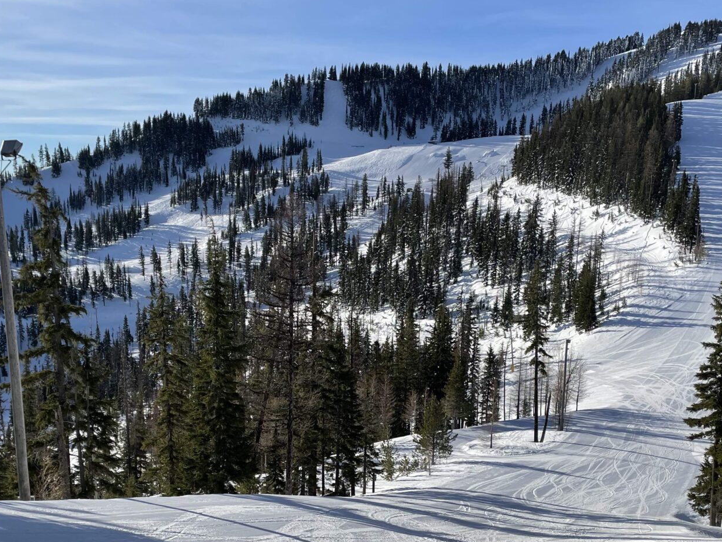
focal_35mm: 43
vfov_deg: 32.9
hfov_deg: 43.8
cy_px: 410
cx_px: 357
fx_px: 897
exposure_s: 1/5814
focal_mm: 4.2
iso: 32
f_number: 1.6
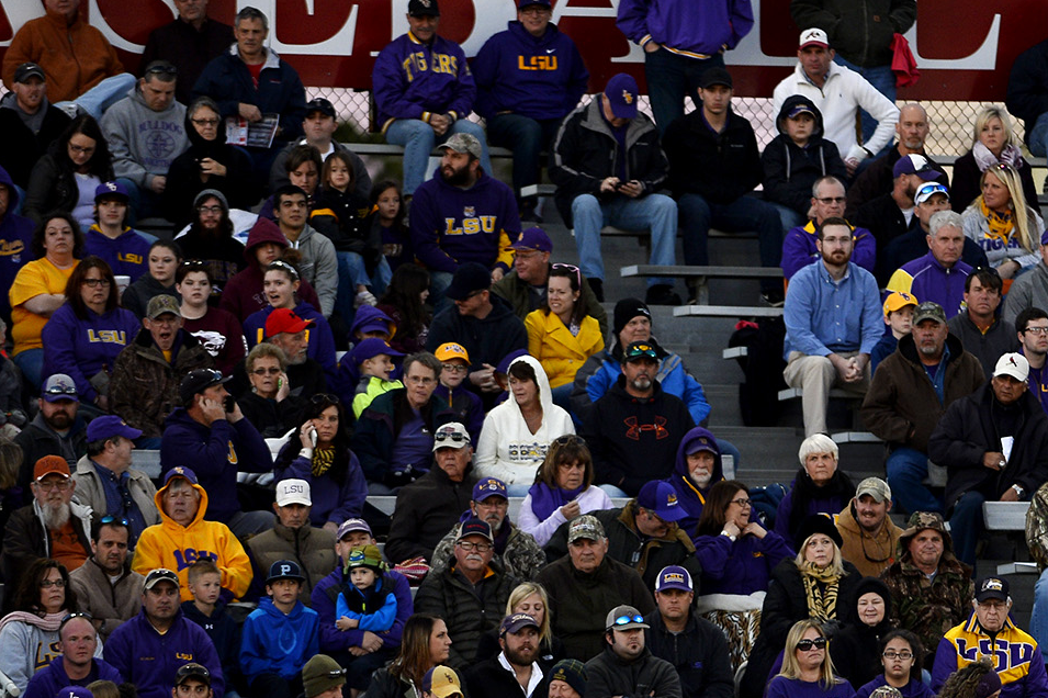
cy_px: 702
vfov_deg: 2.2
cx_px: 892
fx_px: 18274
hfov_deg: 3.3
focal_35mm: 628
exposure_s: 1/500
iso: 800
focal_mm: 300
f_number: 2.8
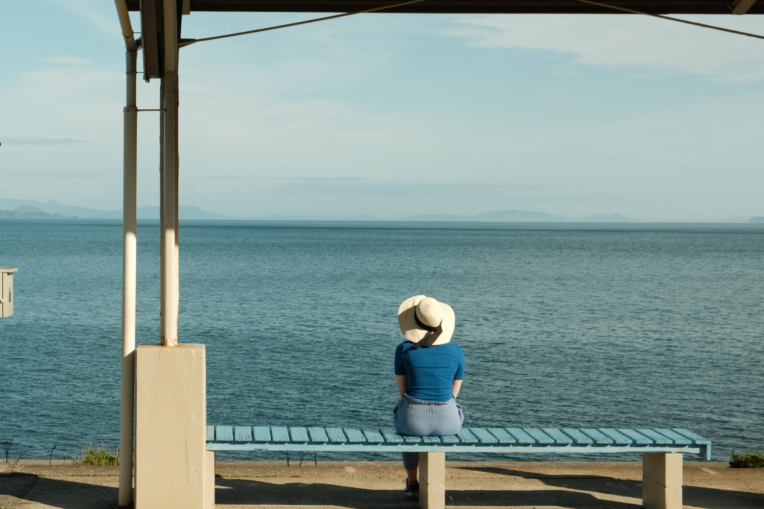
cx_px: 234
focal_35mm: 59
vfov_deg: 23.0
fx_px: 1252
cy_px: 214
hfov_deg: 33.5
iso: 160
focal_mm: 27.7
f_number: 8
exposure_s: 1/240
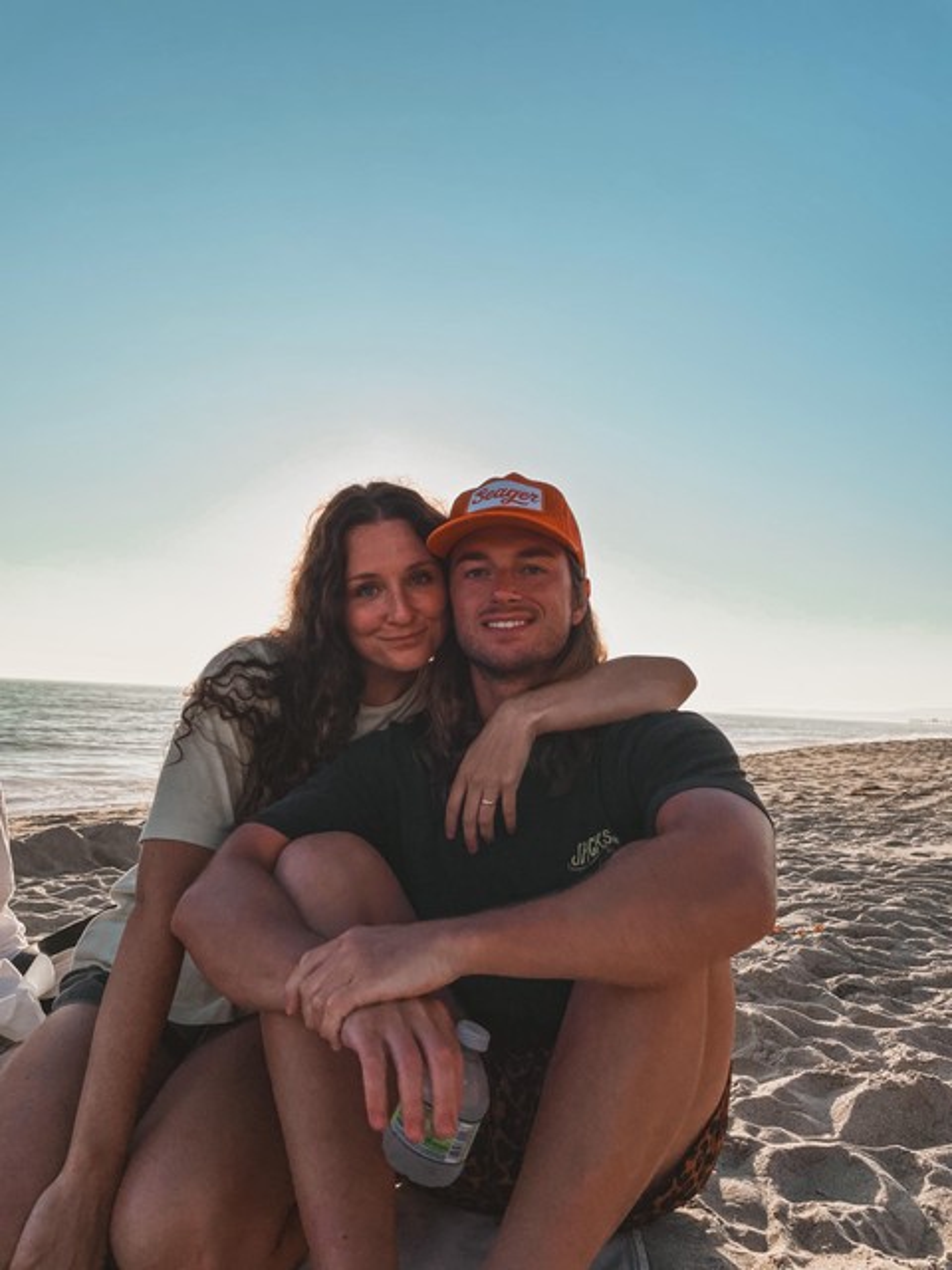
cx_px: 476
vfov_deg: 67.3
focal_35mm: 26
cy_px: 635
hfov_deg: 53.1
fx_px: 953
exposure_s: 1/9100
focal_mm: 4.2
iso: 32
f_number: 1.6
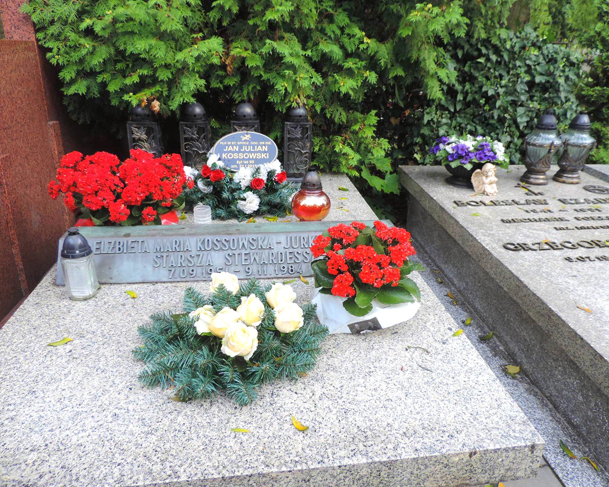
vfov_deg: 54.9
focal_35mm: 26
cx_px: 319
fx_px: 469
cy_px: 235
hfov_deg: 66.0
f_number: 3
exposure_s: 1/60
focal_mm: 4.3
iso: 80
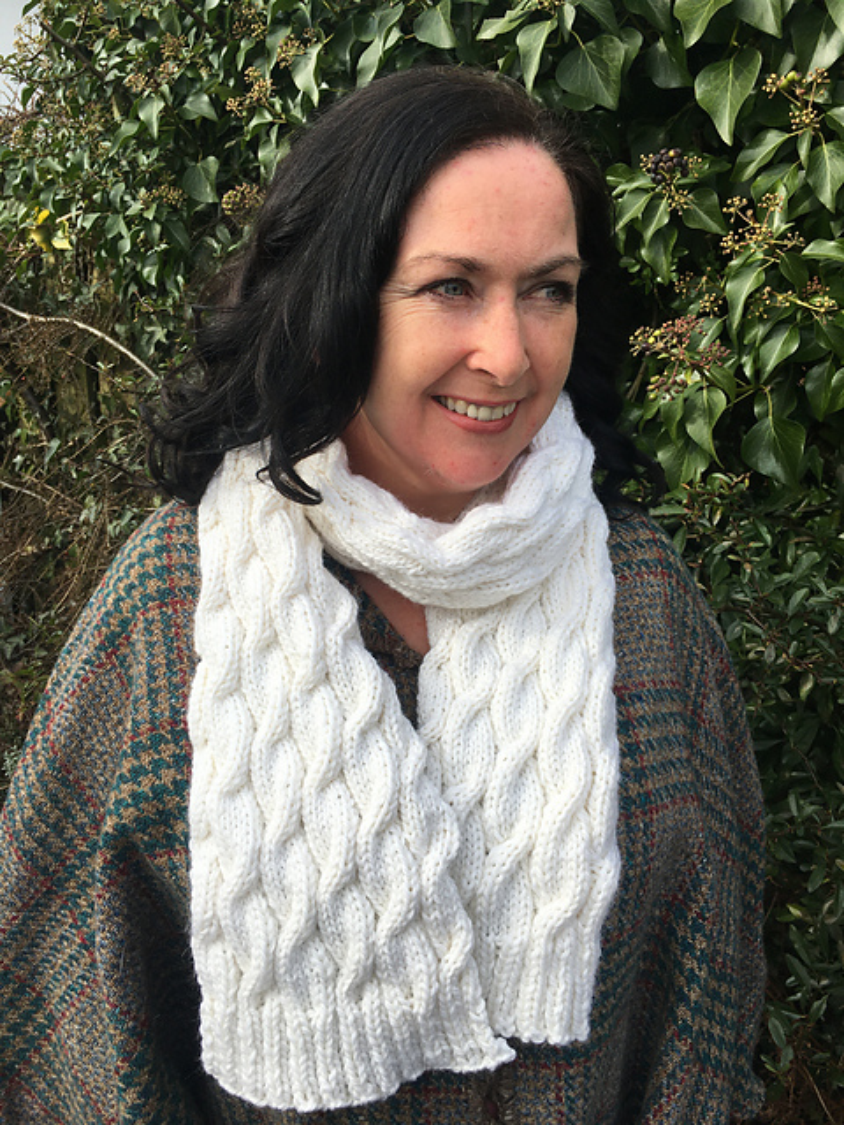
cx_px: 422
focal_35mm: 29
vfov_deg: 61.7
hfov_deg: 48.2
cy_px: 562
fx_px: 943
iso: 25
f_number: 2.2
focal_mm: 4.15
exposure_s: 1/905
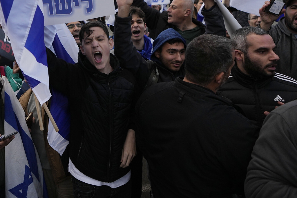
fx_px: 264
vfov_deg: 38.0
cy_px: 15
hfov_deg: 54.1
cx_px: 53
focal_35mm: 32
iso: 400
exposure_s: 1/800
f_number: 2.8
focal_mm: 16
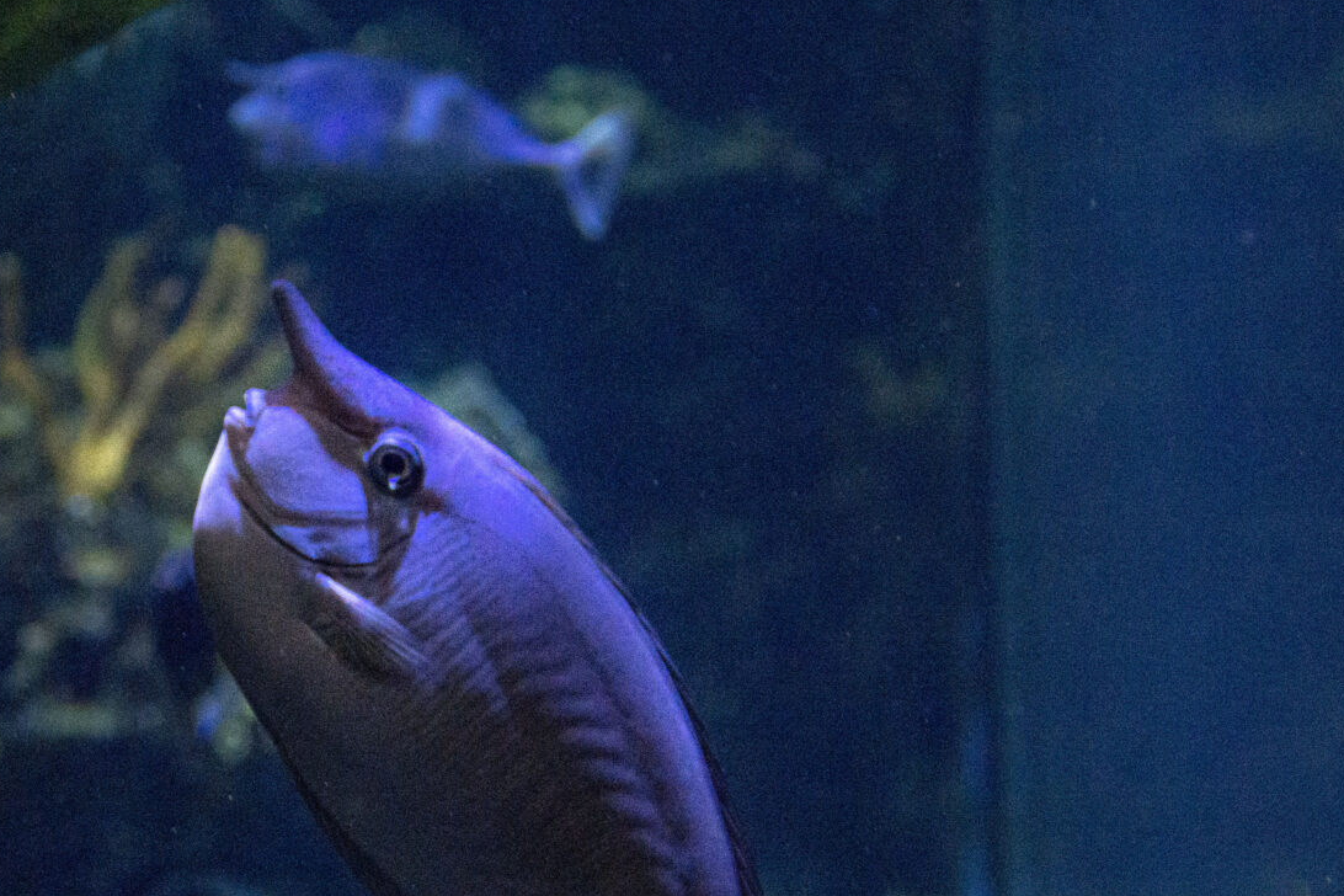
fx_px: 5040
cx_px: 454
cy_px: 664
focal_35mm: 135
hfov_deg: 15.2
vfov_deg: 10.1
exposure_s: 1/125
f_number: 5
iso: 2500
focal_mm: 48
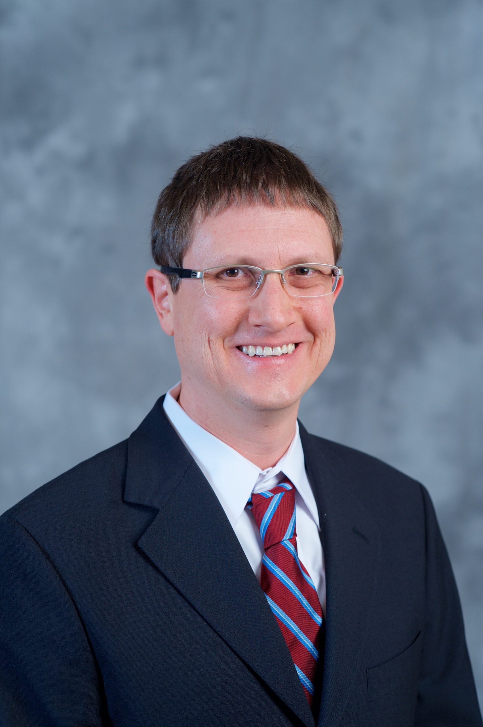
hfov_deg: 16.0
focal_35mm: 85
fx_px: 1713
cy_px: 364
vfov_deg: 23.9
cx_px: 242
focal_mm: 85
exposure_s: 1/200
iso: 400
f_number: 4.5
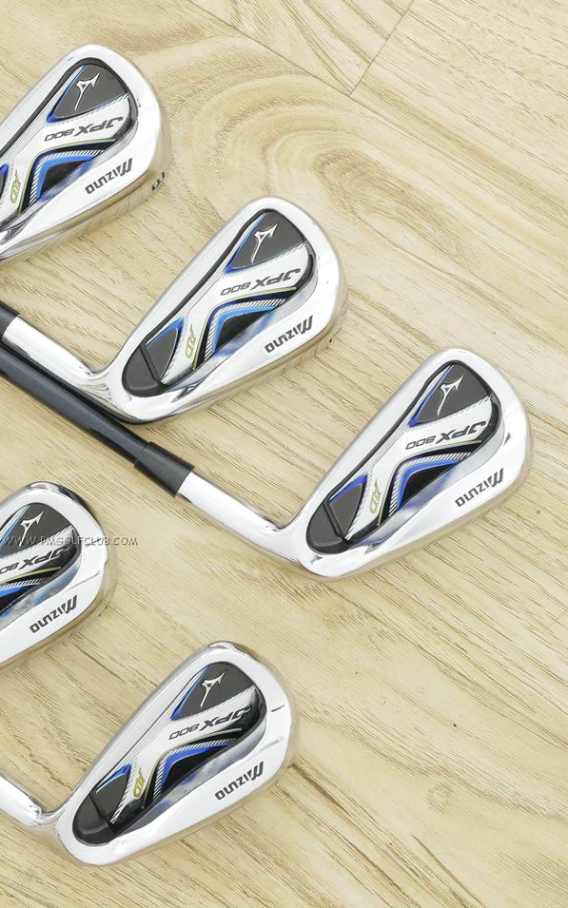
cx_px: 70
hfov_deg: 18.1
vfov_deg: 29.0
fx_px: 1758
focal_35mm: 71
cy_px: 454
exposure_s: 1/40
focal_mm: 25
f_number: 4.5
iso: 1600
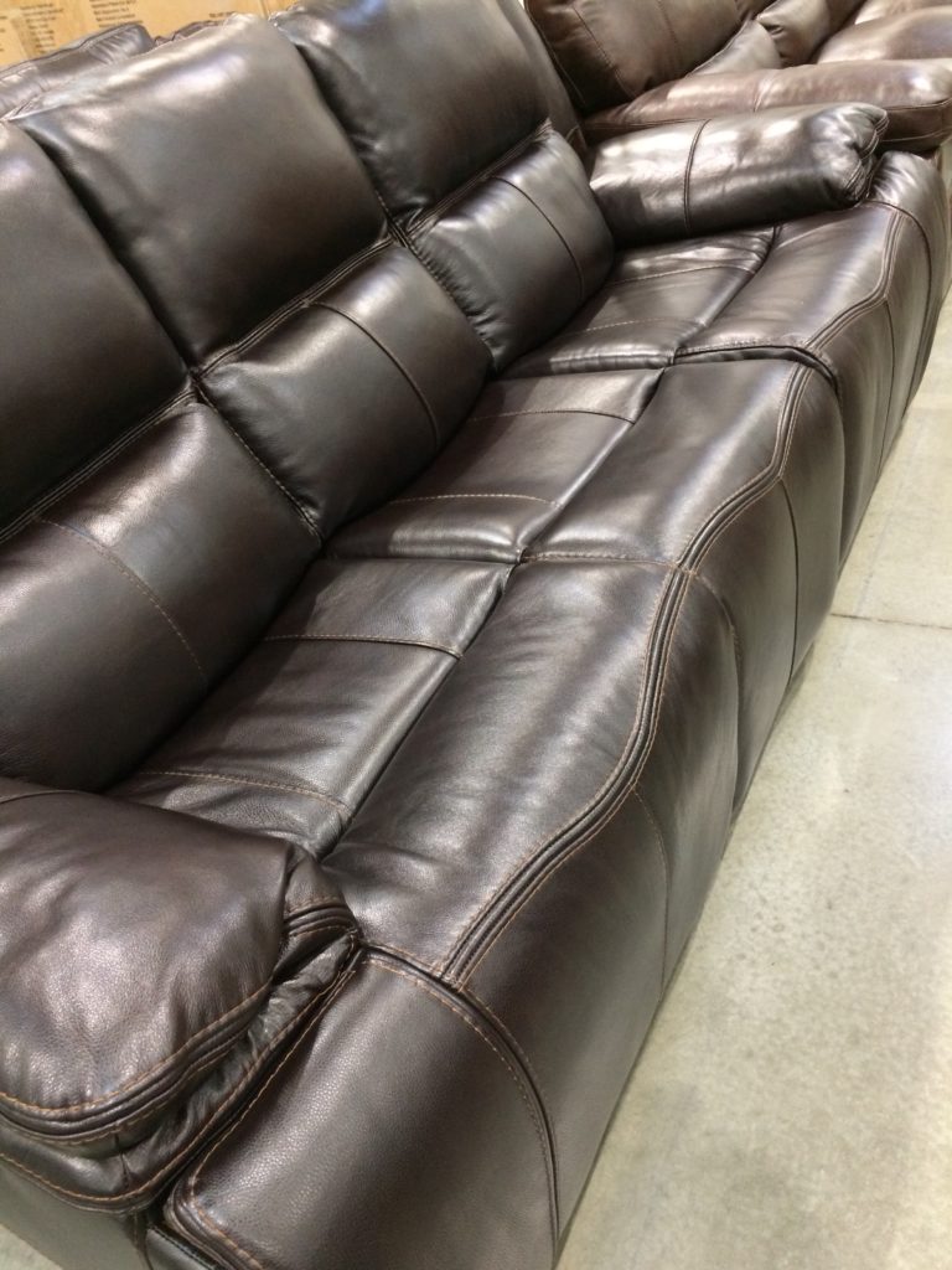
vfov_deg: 61.7
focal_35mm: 29
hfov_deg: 48.2
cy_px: 635
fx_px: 1063
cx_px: 476
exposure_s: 1/30
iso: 250
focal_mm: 4.15
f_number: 2.2
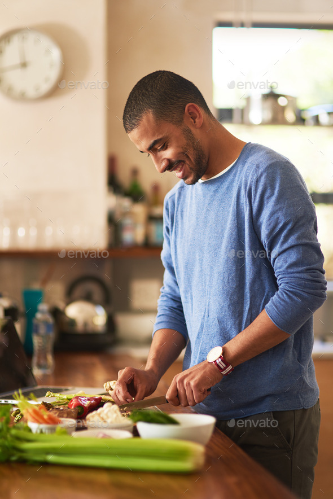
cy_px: 250
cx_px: 166
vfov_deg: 23.9
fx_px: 1178
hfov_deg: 16.1
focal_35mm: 85
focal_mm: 85
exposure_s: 1/400
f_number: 1.8
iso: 200
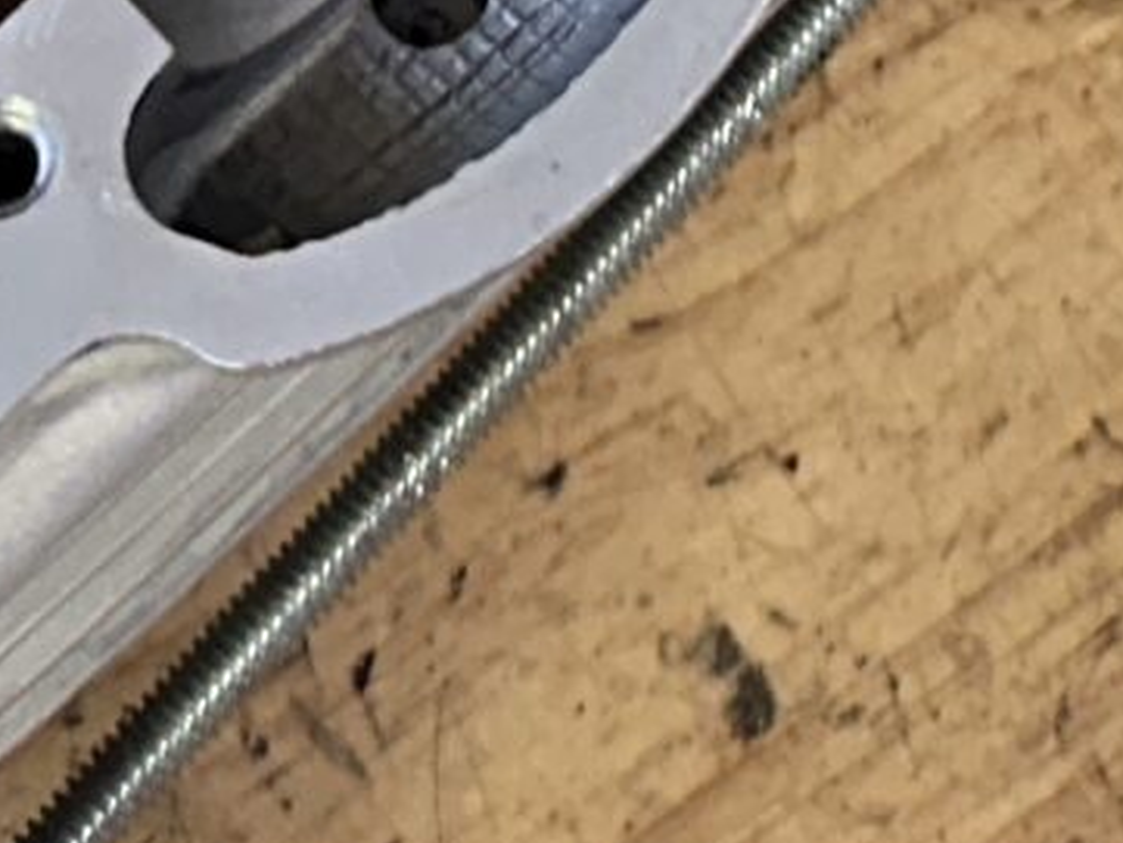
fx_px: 5517
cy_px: -2097
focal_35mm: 170
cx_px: 1011
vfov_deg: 7.2
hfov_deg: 11.5
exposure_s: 1/120
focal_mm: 6.86
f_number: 1.78
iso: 125
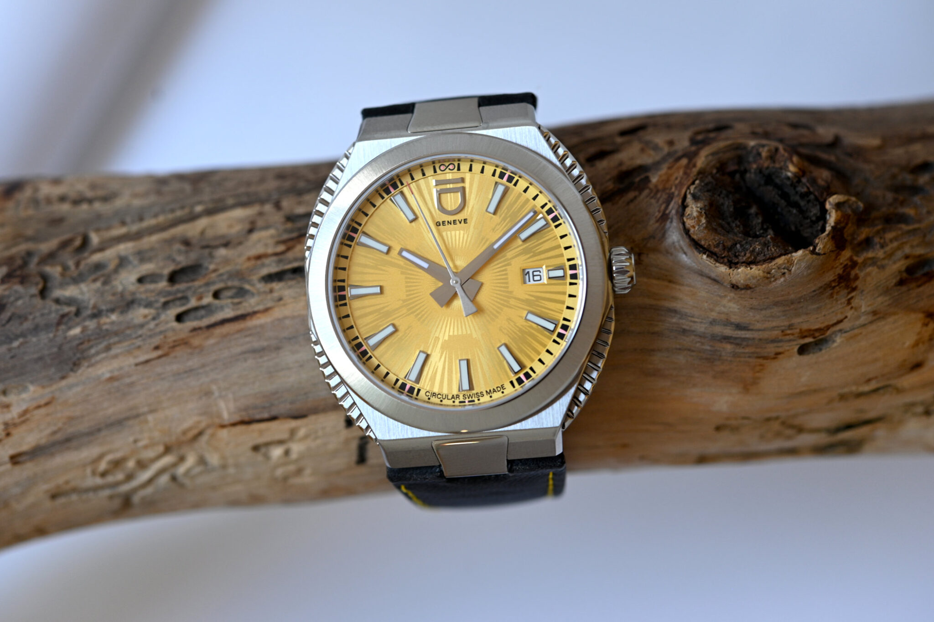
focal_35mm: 60
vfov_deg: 22.6
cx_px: 467
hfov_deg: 33.4
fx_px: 1556
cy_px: 311
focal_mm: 60
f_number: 5.6
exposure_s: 1/25
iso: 400
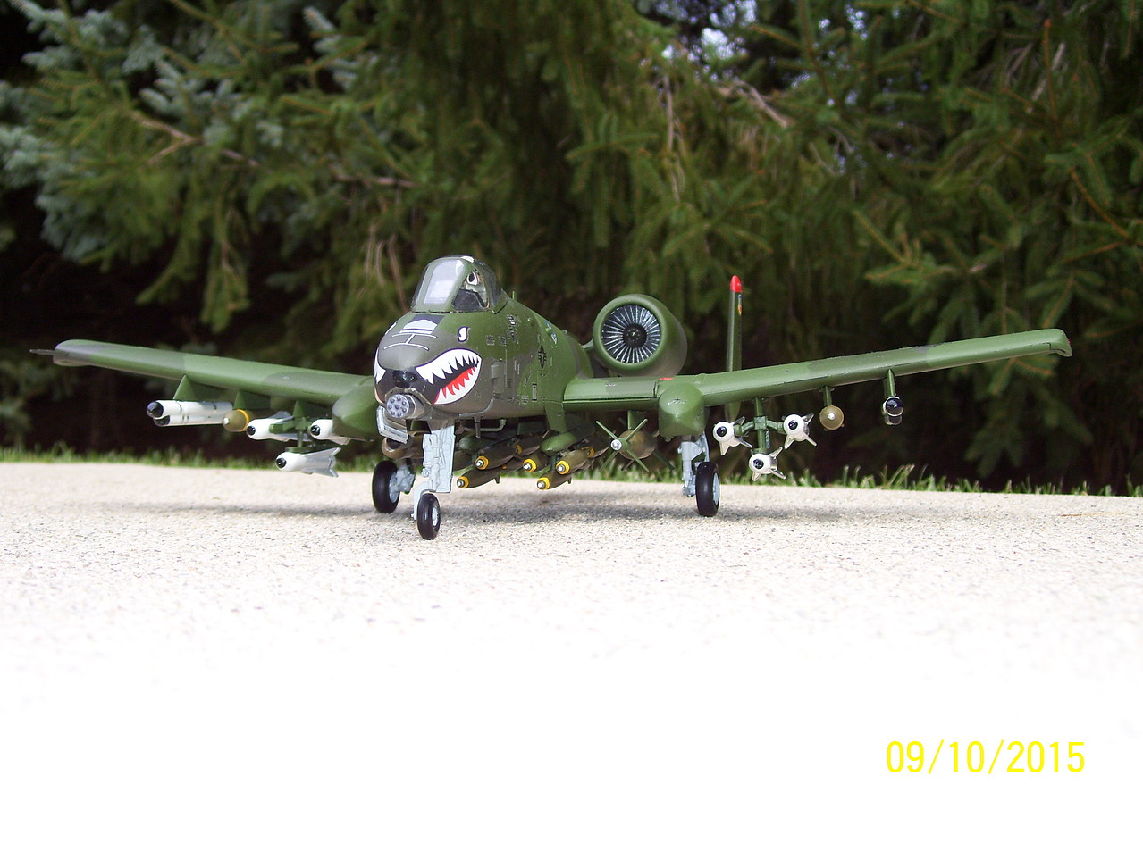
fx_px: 1488
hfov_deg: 42.0
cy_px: 430
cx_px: 572
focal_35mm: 45
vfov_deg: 32.3
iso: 80
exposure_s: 1/400
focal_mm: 7.6
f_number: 3
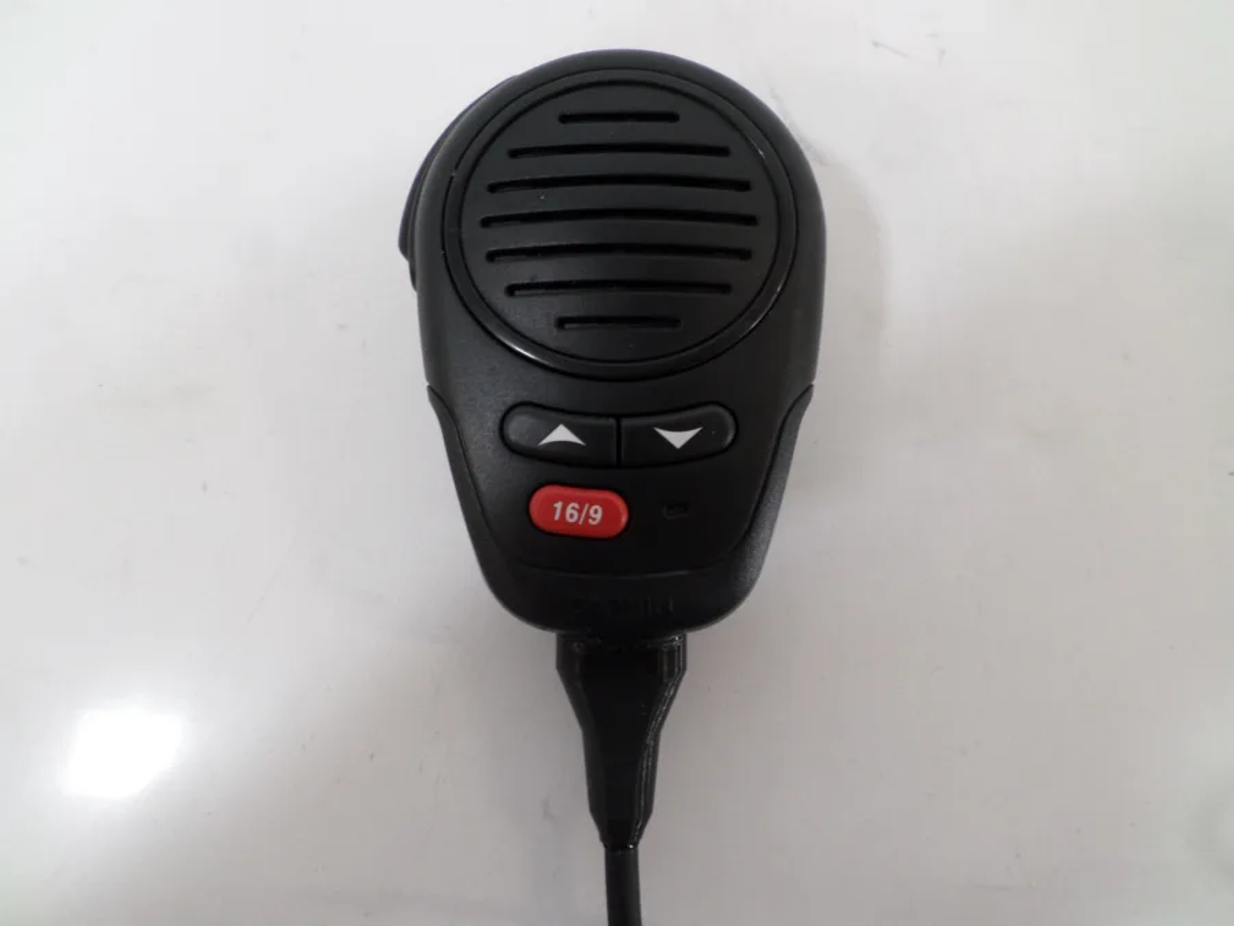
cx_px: 617
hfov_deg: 69.4
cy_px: 463
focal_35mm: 25
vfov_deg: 54.9
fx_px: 891
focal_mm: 4.5
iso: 120
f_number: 2.5
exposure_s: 1/30
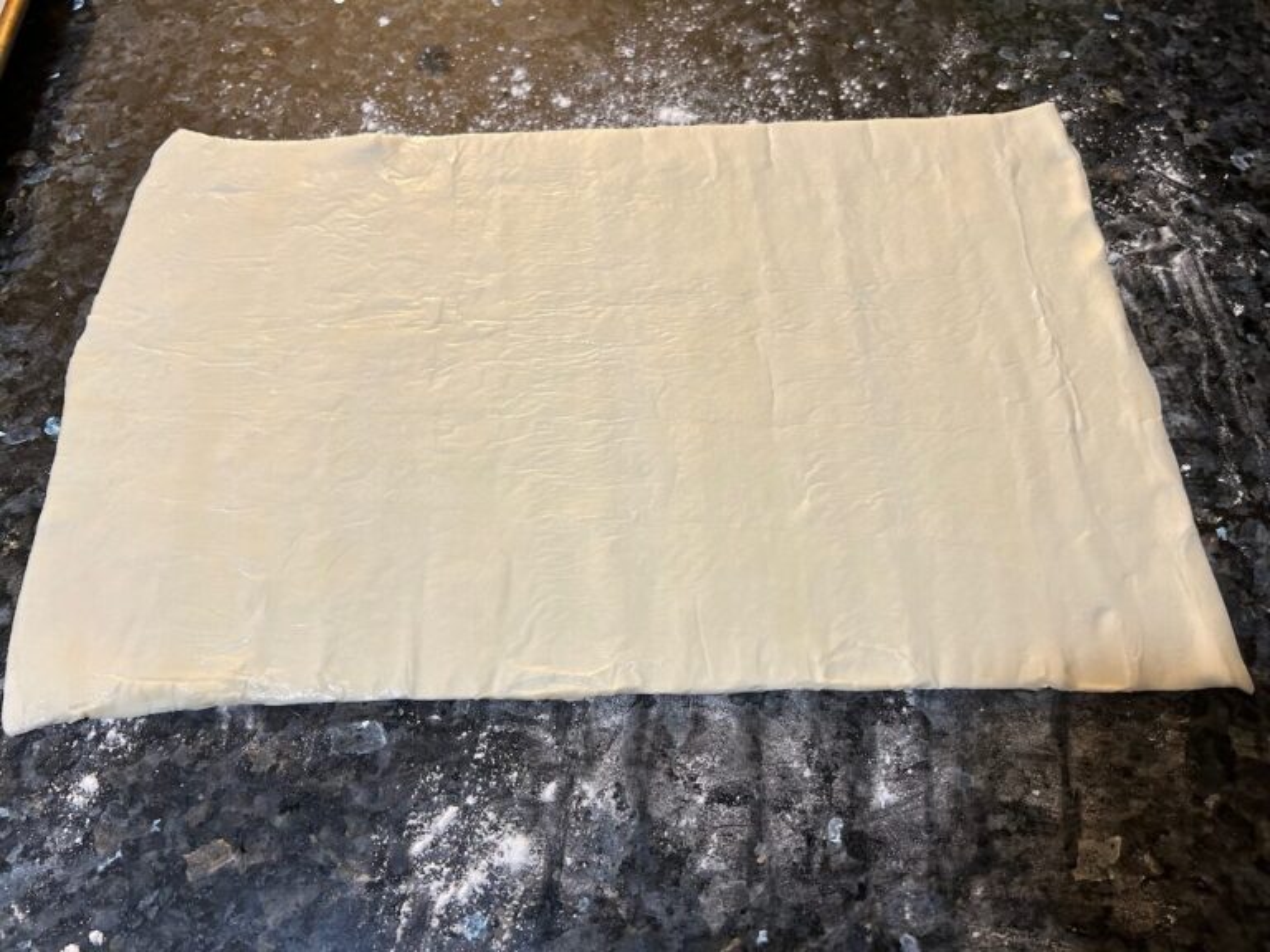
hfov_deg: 67.3
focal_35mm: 26
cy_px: 476
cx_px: 635
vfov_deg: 53.1
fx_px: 954
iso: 160
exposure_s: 1/60
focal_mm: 5.7
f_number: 1.5
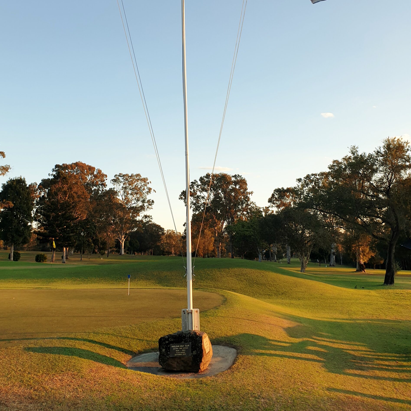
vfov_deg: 52.3
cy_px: 169
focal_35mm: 31
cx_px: 205
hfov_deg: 52.5
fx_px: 416
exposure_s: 1/222
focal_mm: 4.3
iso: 50
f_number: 2.4
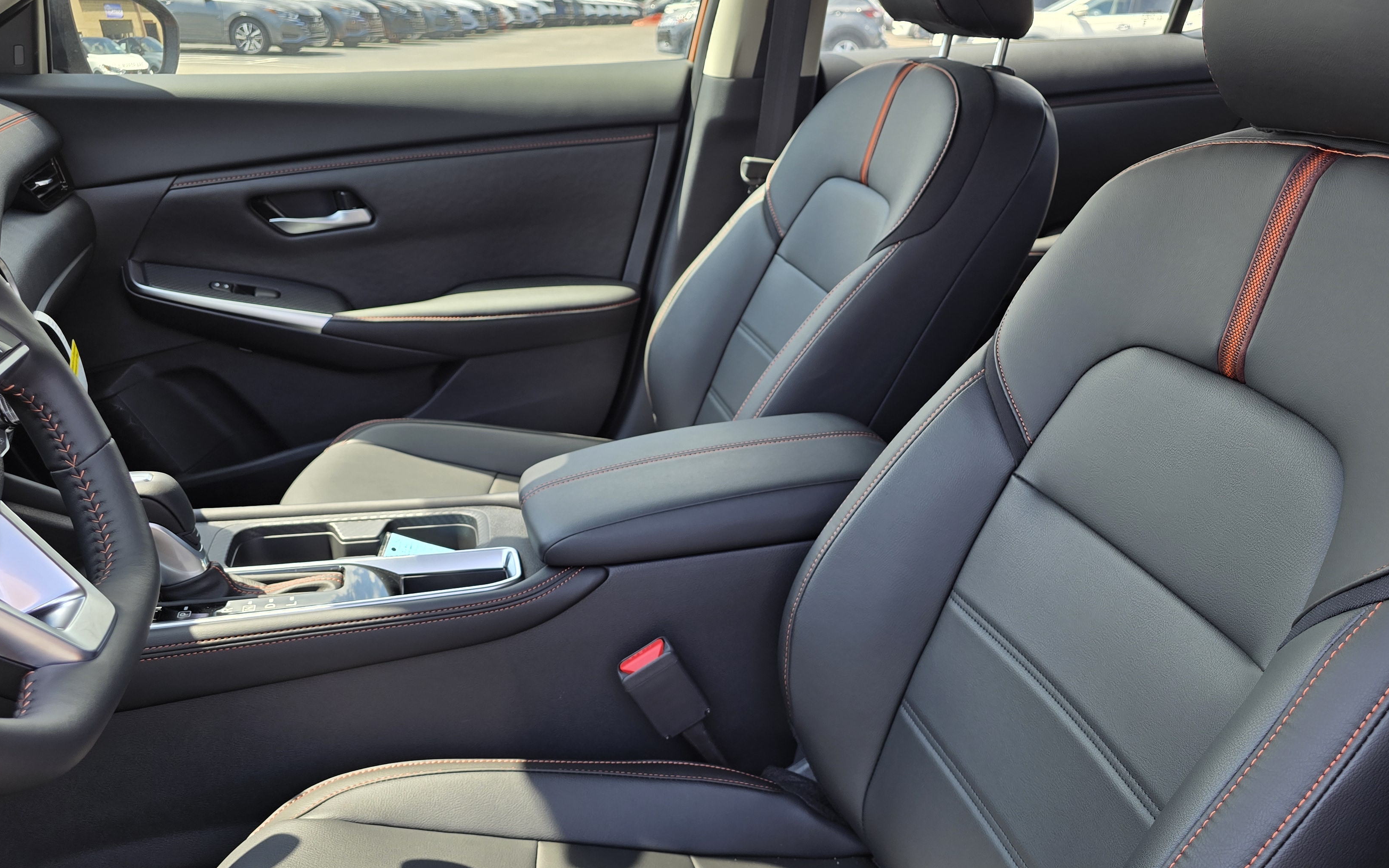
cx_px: 802
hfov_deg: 62.6
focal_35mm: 30
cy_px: 481
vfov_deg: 41.8
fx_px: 1136
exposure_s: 1/180
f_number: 1.7
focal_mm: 6.3
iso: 16
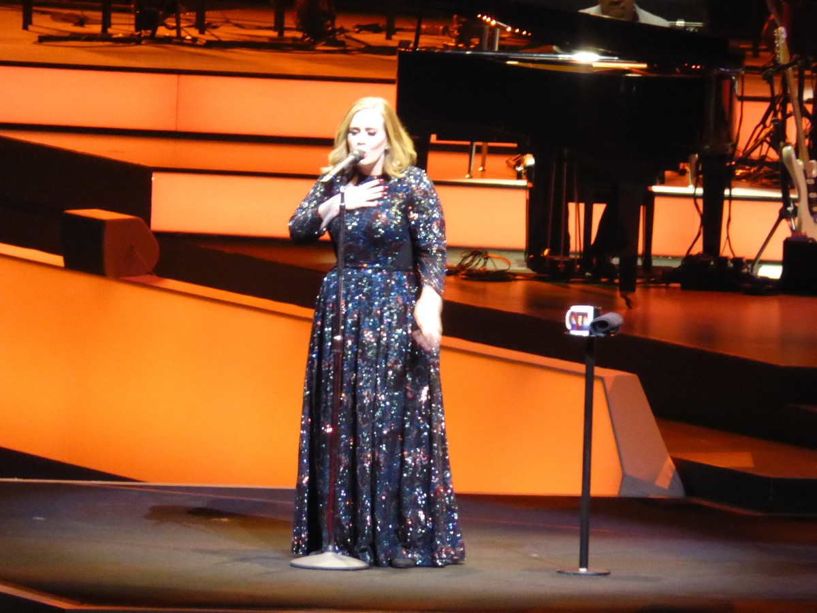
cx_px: 408
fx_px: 16993
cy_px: 306
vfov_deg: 2.1
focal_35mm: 720
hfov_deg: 2.8
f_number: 6.4
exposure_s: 1/25
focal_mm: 129
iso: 1250
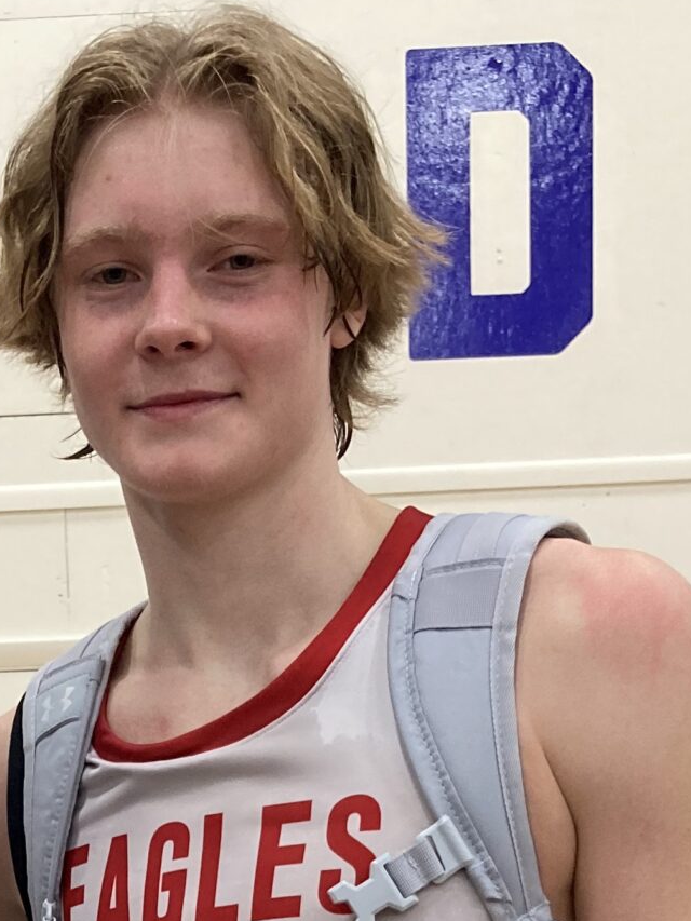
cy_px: 1217
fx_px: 2235
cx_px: 40
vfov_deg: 21.0
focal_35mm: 84
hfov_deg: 17.3
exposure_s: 1/60
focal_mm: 3.99
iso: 125
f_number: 1.8
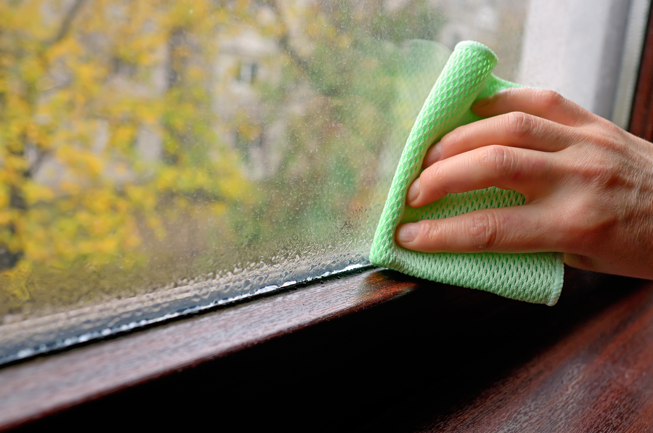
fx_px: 543
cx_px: 326
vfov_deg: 43.4
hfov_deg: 62.0
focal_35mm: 30
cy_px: 216
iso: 400
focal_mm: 20
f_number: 3.2
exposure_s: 1/80
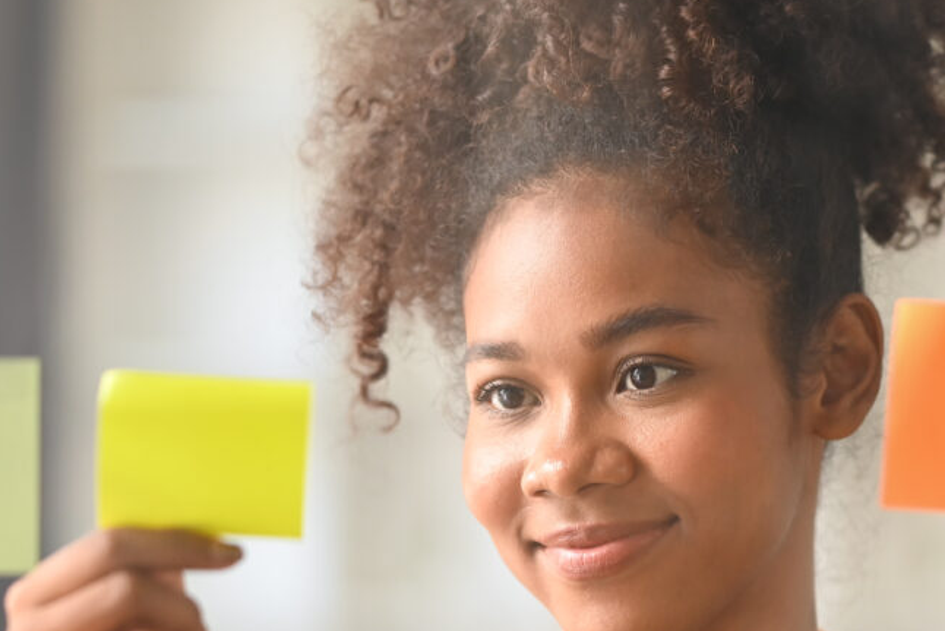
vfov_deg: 6.8
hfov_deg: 10.2
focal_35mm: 202
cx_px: 606
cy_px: 635
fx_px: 5303
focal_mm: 85
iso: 500
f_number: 1.8
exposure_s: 1/320
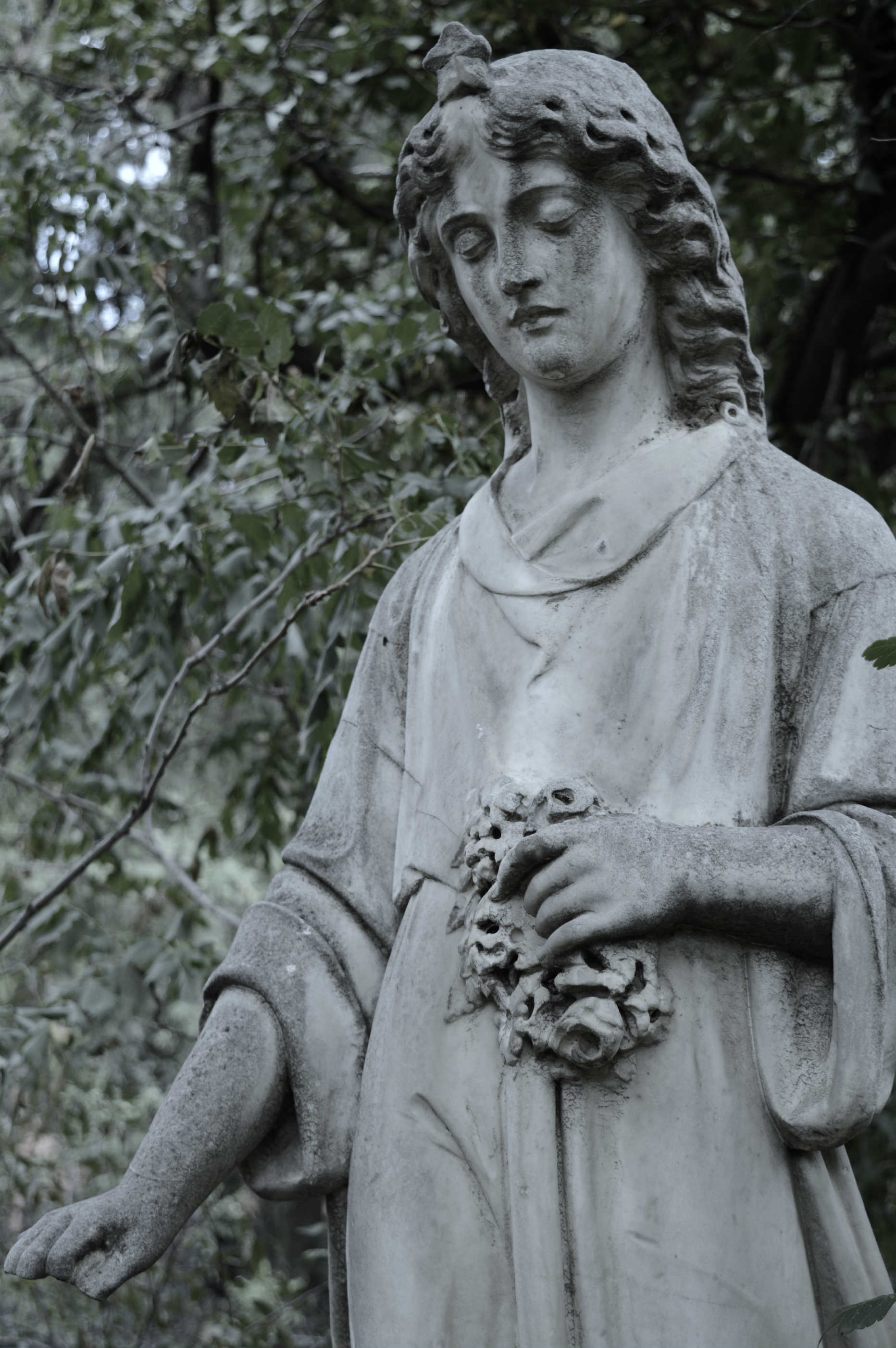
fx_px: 2244
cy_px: 674
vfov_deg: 33.4
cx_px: 448
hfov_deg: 22.6
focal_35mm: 60
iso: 220
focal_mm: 40
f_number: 5
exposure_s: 1/160
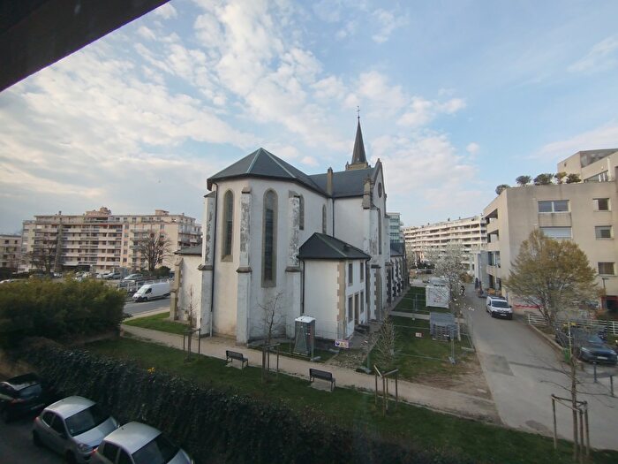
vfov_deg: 81.7
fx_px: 268
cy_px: 232
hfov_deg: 98.2
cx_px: 309
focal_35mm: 15
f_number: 2.2
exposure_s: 1/604
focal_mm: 1.65
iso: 50
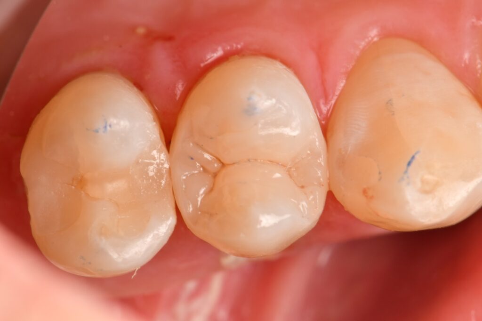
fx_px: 2101
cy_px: 160
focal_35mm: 157
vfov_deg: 8.7
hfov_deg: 13.1
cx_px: 241
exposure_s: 1/160
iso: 200
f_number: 32
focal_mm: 105
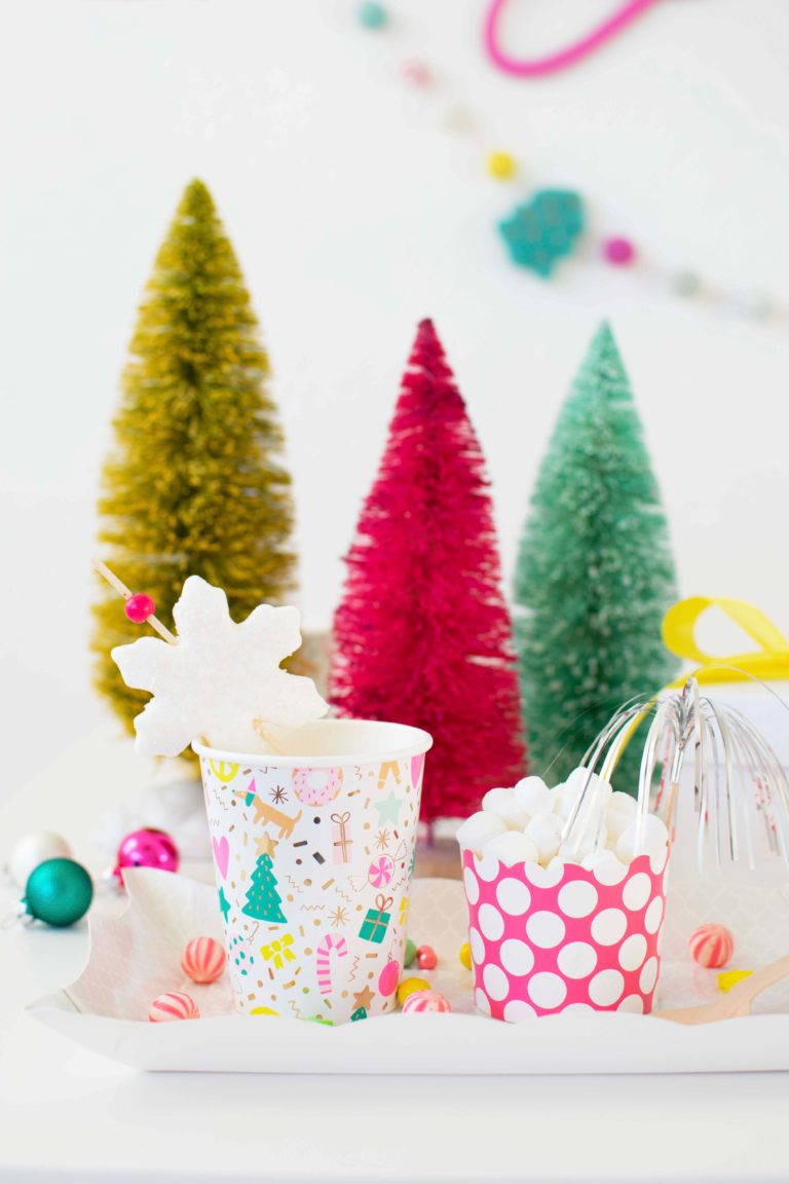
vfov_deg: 37.9
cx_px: 394
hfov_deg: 25.8
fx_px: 1726
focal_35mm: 52
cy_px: 592
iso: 200
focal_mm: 35
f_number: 3.5
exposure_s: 1/125
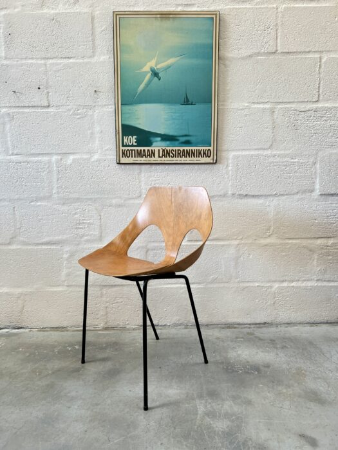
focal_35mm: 26
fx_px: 338
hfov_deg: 53.1
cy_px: 225
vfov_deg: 67.3
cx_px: 169
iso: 40
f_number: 1.5
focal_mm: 5.7
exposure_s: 1/121
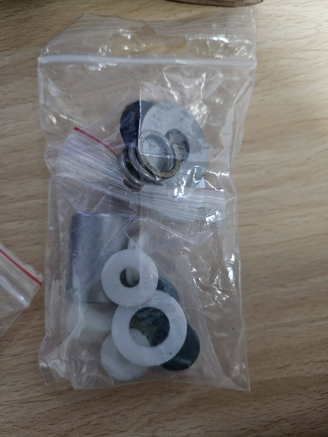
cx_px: 164
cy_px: 218
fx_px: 291
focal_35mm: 23
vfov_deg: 73.9
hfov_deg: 58.9
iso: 640
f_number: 1.7
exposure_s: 1/25
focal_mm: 6.3
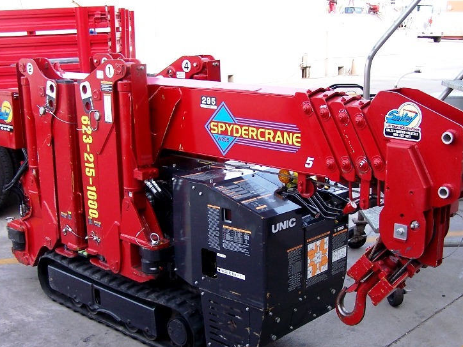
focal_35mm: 42
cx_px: 237
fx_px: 562
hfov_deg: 44.8
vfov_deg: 34.3
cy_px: 188
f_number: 2.8
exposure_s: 1/250
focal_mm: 6.3
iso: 80
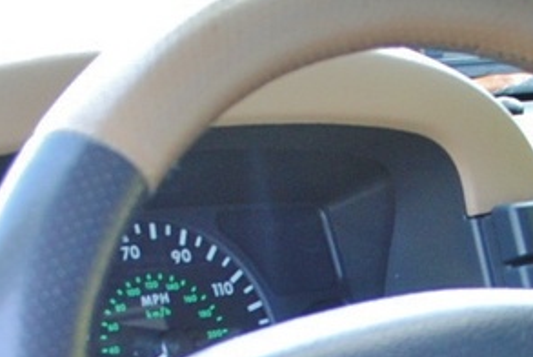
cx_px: 404
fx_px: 2430
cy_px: 582
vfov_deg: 8.2
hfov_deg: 12.5
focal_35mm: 164
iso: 250
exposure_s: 1/30
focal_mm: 20
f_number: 3.8
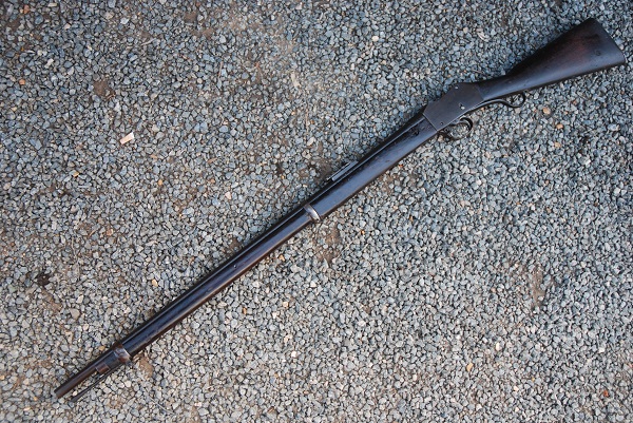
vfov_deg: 40.0
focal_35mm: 33
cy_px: 212
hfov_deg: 57.2
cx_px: 316
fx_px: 581
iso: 200
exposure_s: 1/60
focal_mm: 22
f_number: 4
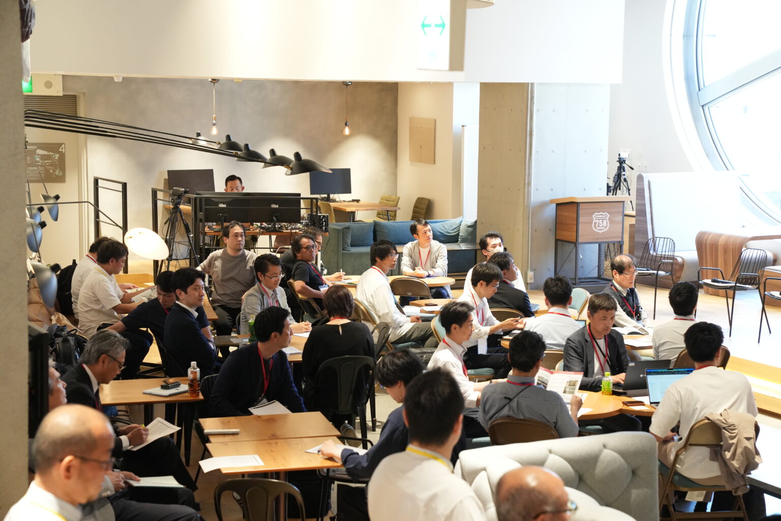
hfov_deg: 28.8
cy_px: 260
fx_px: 1518
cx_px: 390
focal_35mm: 70
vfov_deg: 19.5
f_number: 5
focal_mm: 70
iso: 4000
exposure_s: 1/125
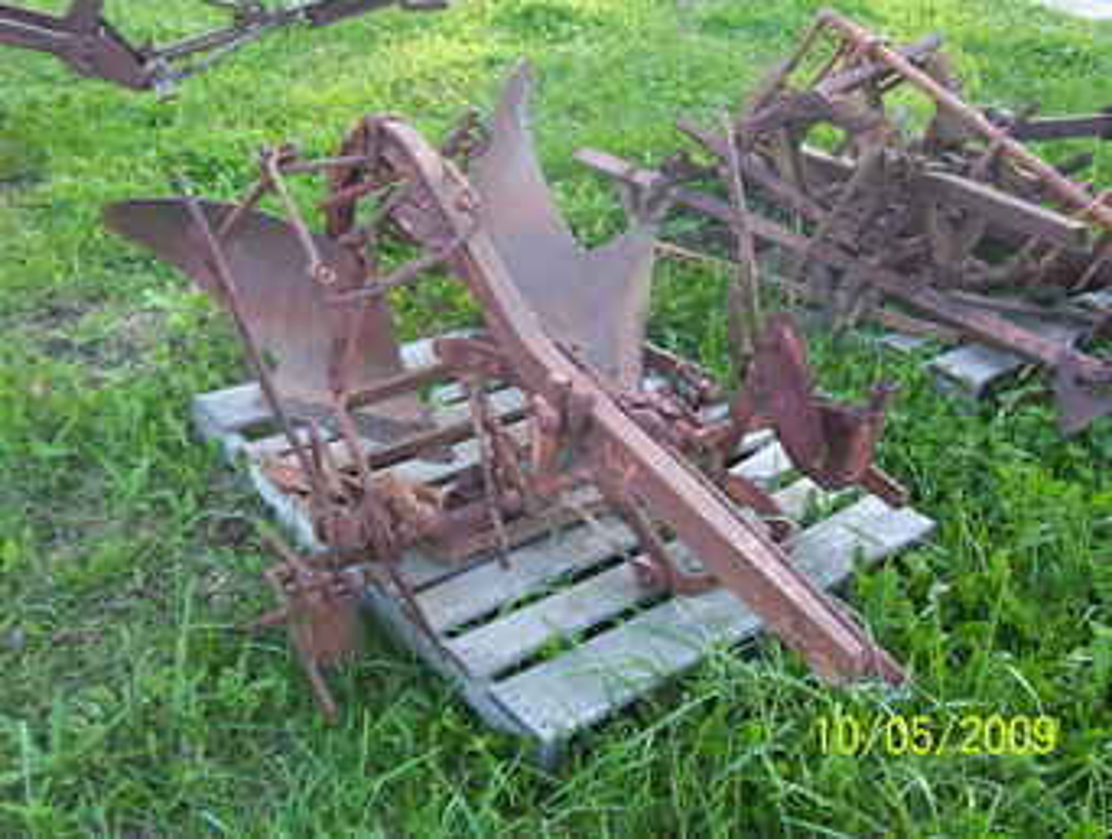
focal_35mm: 43
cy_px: 420
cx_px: 556
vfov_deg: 33.7
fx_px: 1384
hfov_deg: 43.8
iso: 100
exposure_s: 1/88.5
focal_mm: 5.77
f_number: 2.73
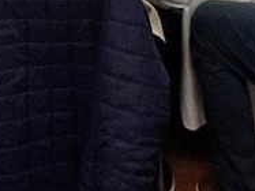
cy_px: -417
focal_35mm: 89
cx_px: 45
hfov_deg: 21.7
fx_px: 655
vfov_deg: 10.4
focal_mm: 1.57
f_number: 1.8
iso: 400
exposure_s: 1/60
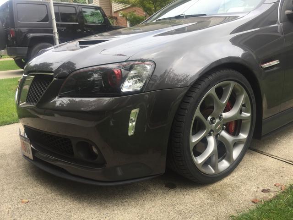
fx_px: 245
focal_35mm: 29
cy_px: 110
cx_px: 146
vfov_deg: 48.2
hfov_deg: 61.7
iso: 32
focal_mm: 4.15
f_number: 2.2
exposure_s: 1/659
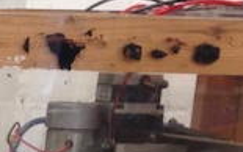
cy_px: 396
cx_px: -295
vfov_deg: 5.6
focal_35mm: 226
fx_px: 1497
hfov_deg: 8.6
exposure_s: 1/24
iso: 50
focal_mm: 4.12
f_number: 2.4
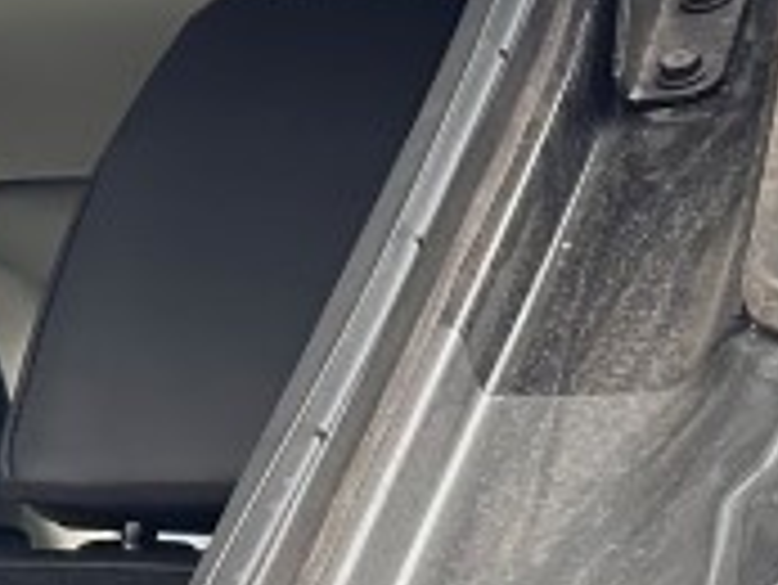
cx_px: -998
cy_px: 1197
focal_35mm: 284
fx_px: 6387
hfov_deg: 6.7
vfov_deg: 5.1
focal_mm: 6.86
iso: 64
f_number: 1.78
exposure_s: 1/172
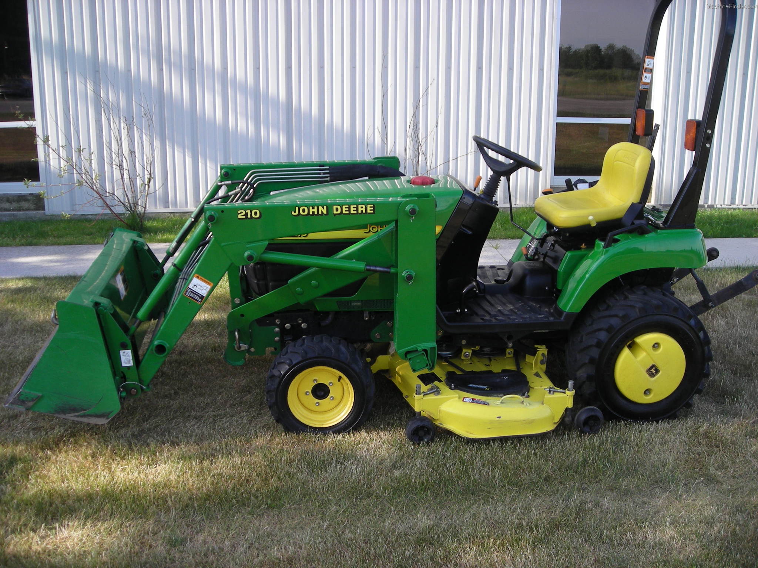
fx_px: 832
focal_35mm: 38
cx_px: 379
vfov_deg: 37.7
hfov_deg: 49.0
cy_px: 284
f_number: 3.2
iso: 50
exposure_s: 1/170
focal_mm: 6.3
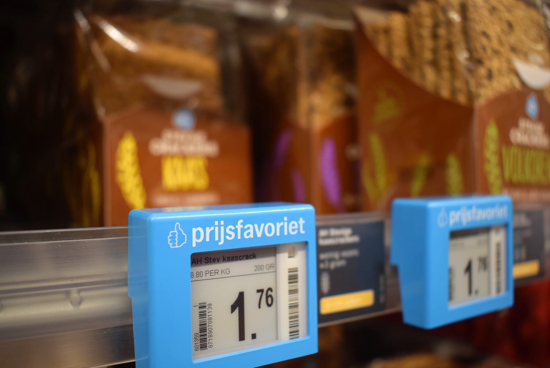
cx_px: 275
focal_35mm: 36
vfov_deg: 36.9
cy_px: 184
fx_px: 550
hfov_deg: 53.1
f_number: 4
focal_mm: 24
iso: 400
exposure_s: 1/60
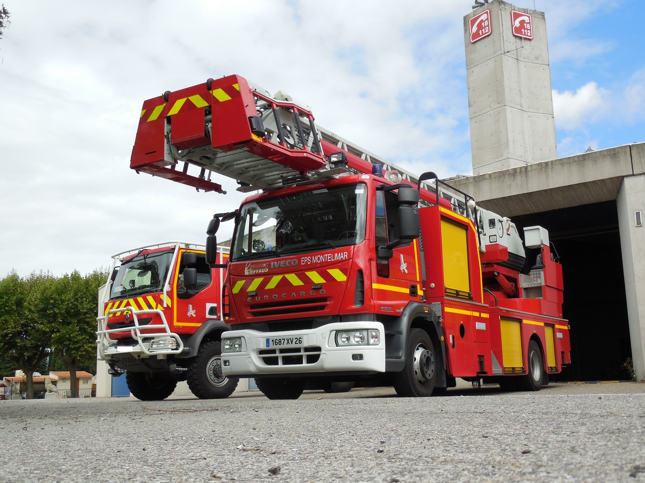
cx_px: 322
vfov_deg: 36.8
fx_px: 727
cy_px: 242
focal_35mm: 39
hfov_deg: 47.9
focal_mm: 7
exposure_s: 1/640
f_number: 3.8
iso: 125
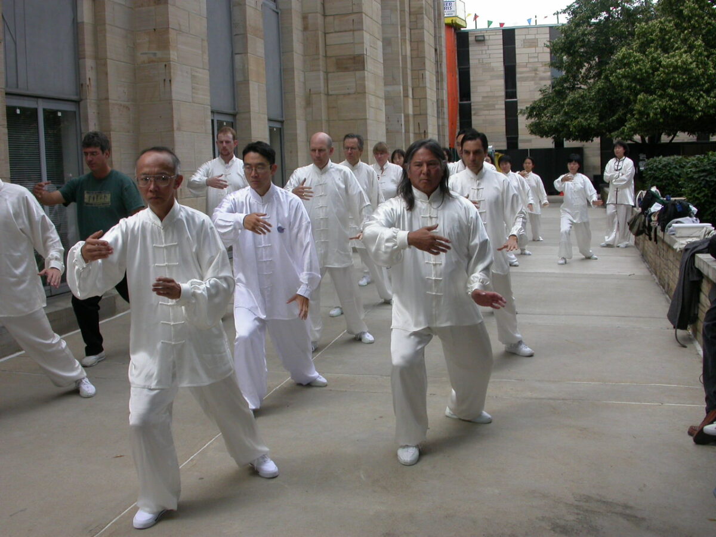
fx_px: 786
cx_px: 358
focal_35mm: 38
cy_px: 268
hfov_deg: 49.0
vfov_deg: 37.7
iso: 100
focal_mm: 7.85
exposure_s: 1/205
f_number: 6
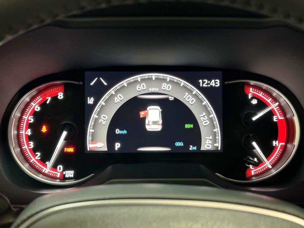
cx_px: 152
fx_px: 422
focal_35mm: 48
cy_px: 114
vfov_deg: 30.3
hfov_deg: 39.7
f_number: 1.78
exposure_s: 1/28
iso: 640
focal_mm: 6.86
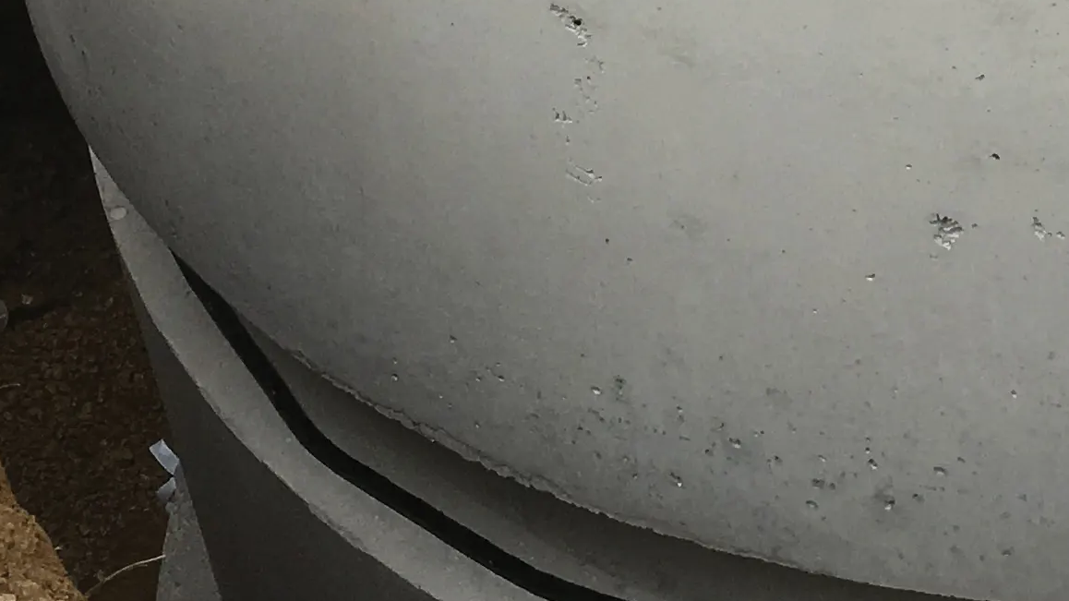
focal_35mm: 110
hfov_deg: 18.9
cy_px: -297
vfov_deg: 10.6
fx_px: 3118
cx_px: 1097
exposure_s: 1/801
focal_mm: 4.15
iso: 25
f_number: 2.2
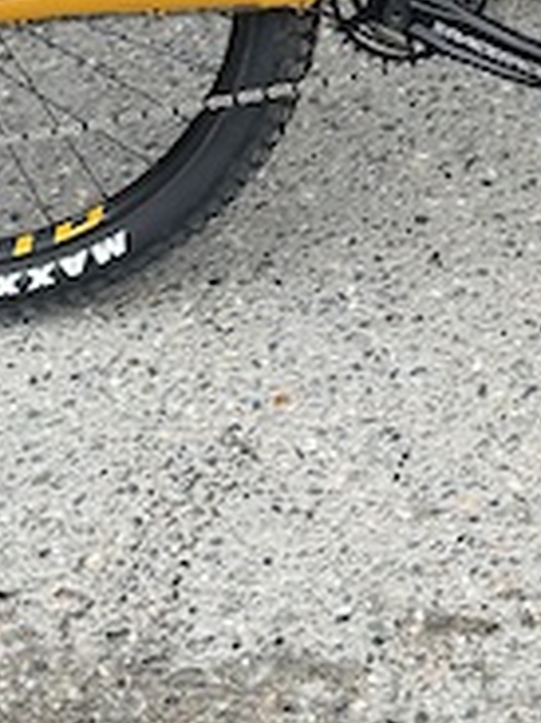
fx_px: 2191
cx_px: 648
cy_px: -201
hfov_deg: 13.7
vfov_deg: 17.6
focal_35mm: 105
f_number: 1.78
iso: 80
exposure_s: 1/730
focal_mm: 6.86
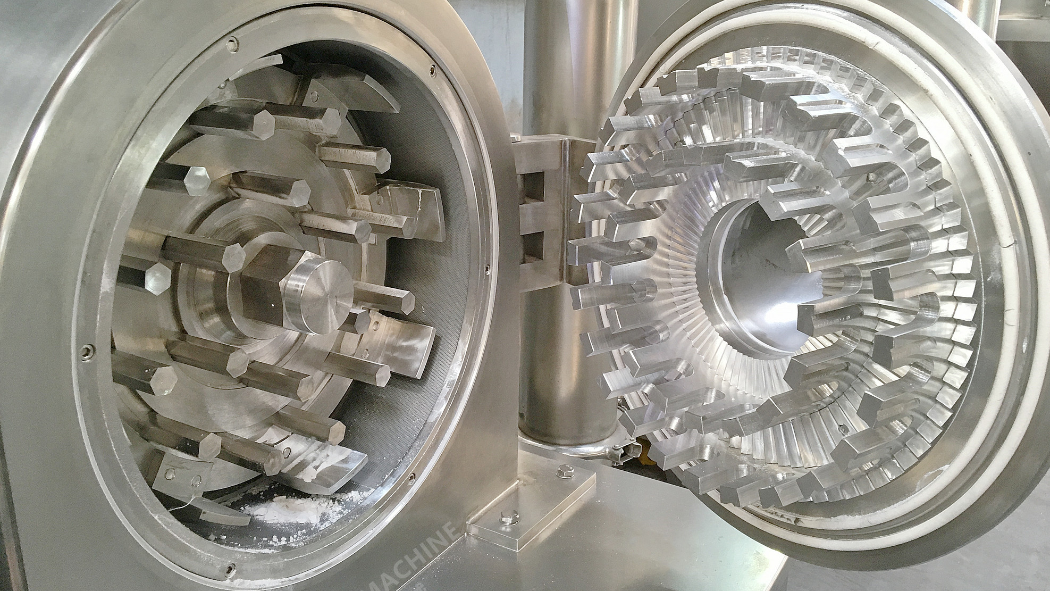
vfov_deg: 36.7
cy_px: 292
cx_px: 527
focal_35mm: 32
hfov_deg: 61.0
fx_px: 891
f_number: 2.2
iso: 64
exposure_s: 1/33
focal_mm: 4.15
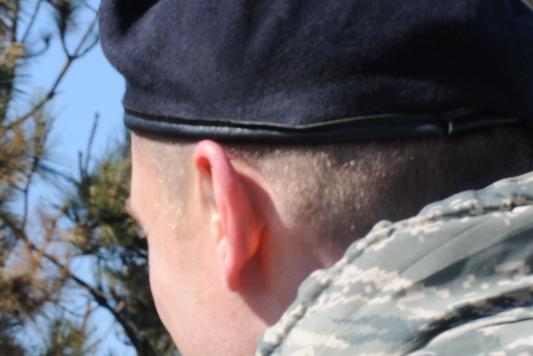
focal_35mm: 332
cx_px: -230
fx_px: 4916
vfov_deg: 4.1
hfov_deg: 6.1
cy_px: 637
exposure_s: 1/200
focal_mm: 60
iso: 200
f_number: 11
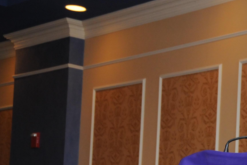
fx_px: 967
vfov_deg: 9.7
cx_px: 300
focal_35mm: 141
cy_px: 168
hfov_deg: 14.1
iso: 1000
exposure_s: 1/125
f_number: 4.5
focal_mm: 38
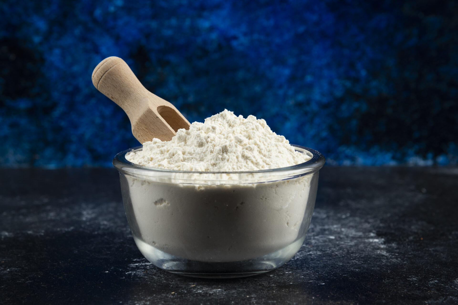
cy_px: 152
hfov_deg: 17.1
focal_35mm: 120
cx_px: 229
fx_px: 1527
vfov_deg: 11.4
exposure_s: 1/100
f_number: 9
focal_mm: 120
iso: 200
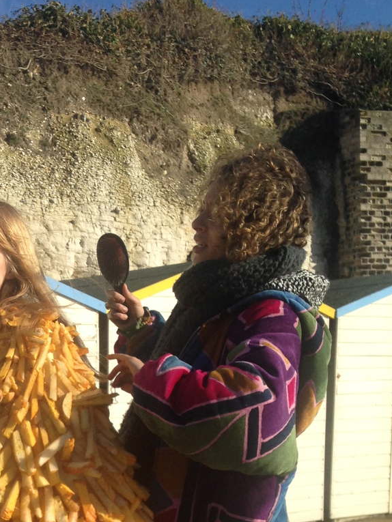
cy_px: 547
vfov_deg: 24.0
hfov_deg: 18.7
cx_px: 9
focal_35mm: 77
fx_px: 1162
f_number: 2.4
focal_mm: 4.12
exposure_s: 1/1808
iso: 50
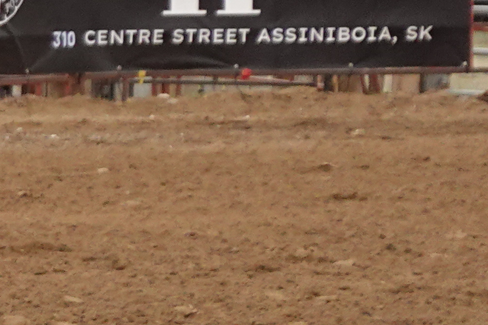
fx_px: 14856
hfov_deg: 1.9
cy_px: -42
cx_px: -577
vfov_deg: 1.3
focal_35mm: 1096
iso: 640
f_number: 4.5
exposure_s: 1/2000
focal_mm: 72
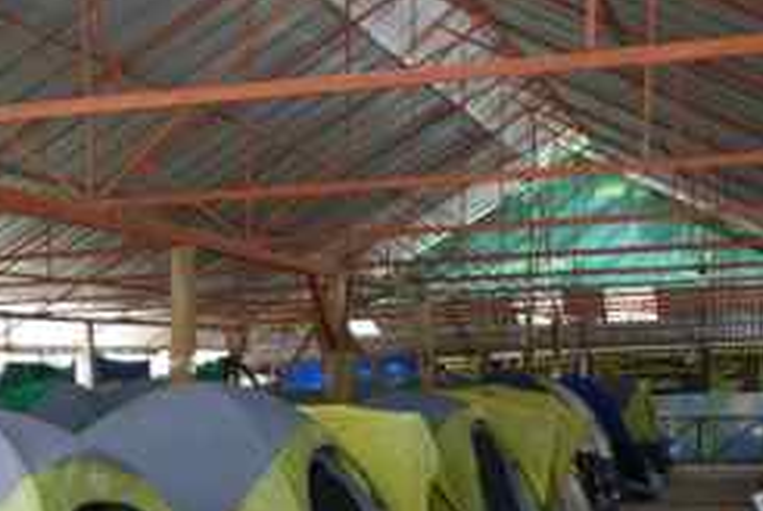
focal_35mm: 73
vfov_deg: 17.7
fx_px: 1549
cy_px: 640
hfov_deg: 27.0
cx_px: 121
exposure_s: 1/100
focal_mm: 10.4
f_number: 2.5
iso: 125
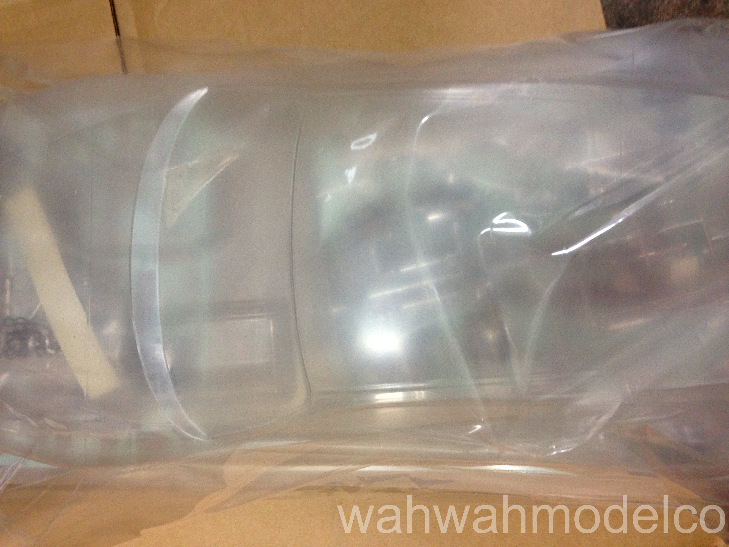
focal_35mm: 33
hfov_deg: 55.4
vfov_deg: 42.9
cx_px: 364
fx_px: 695
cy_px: 274
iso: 250
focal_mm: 4.13
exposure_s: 1/20
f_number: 2.4
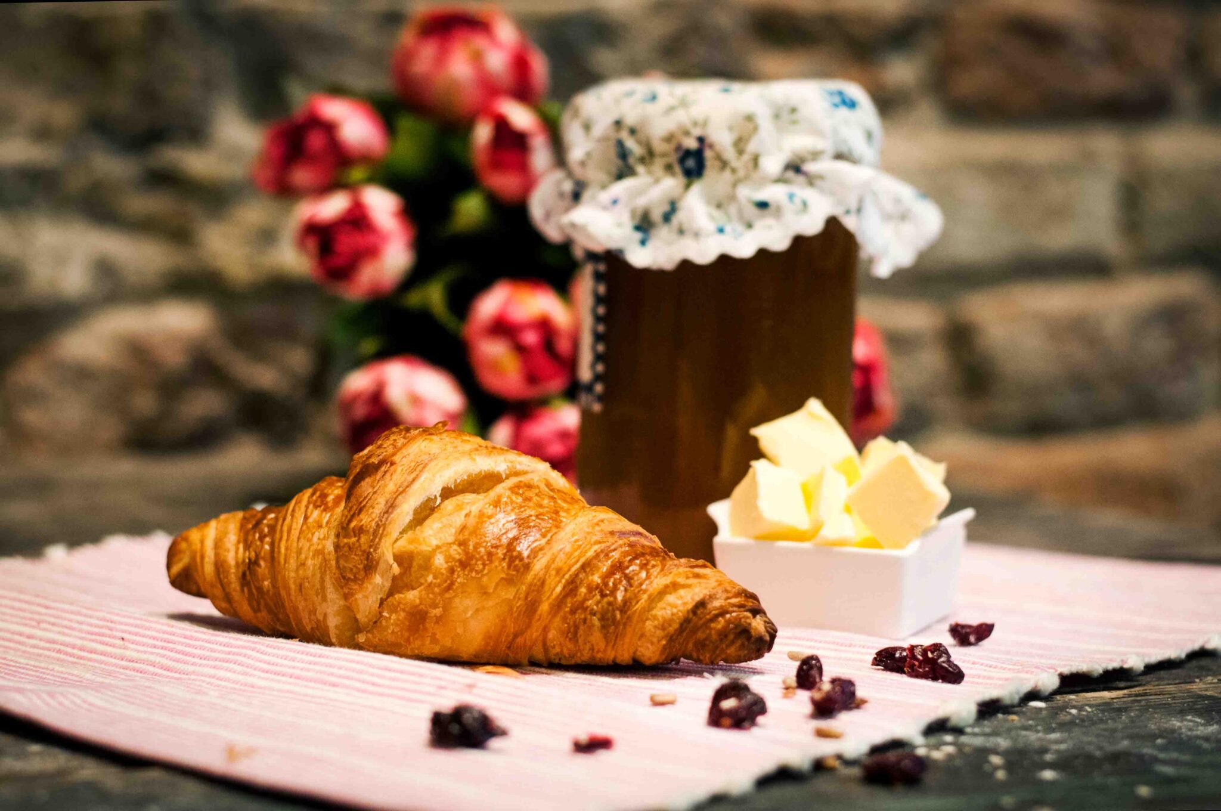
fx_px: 2540
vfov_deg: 18.1
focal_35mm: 75
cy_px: 406
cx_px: 610
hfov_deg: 27.0
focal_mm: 50
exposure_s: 1/125
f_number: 2.8
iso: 1000
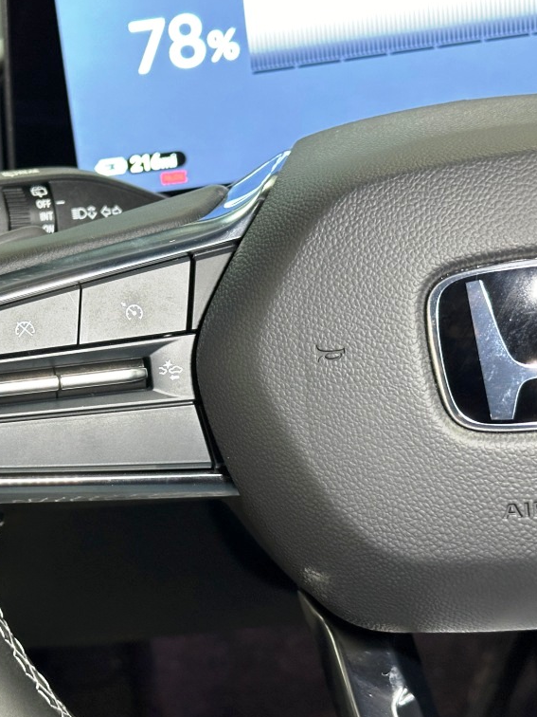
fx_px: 1344
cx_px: 78
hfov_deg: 22.2
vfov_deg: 29.8
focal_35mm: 65
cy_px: 358
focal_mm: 6.86
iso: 400
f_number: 1.78
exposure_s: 1/40
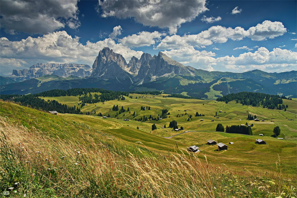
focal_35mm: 24
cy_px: 99
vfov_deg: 53.2
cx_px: 148
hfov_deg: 73.7
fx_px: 198
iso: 100
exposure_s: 1/100
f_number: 8
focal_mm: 24
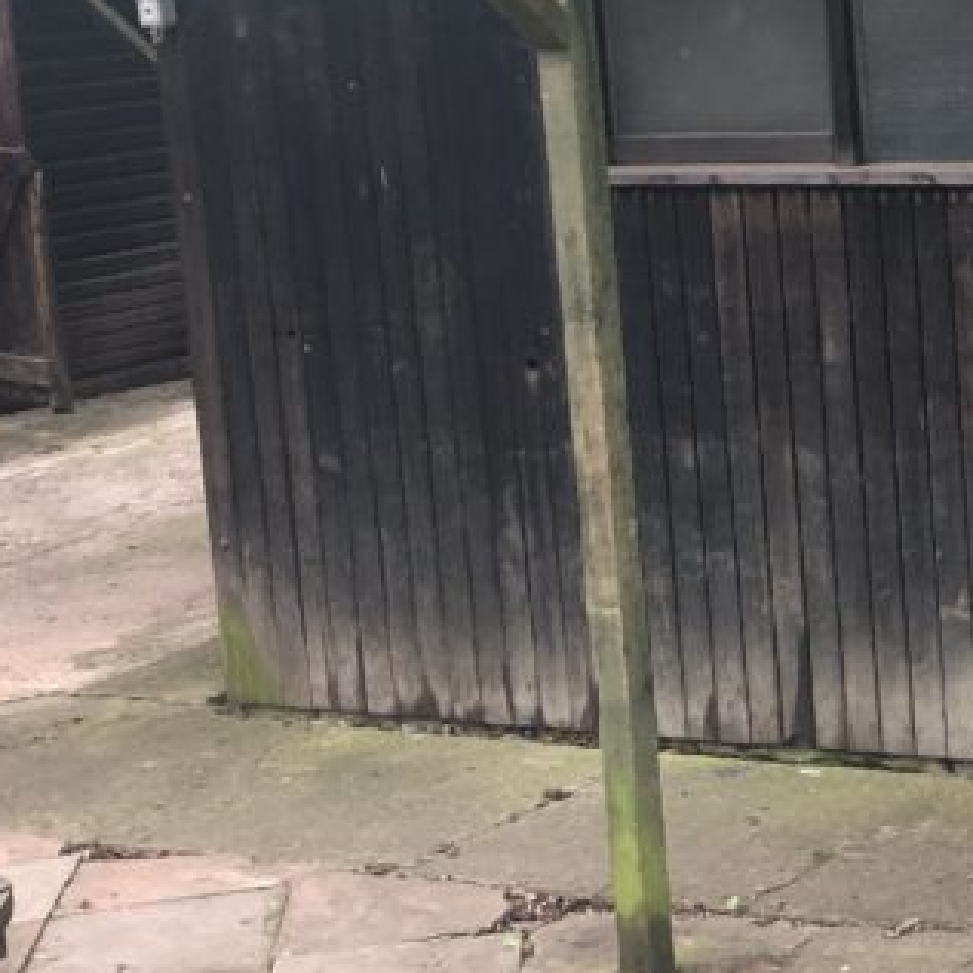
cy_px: 209
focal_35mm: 80
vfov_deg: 21.4
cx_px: 1384
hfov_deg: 19.4
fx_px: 2544
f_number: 1.8
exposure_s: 1/30
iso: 25
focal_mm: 4
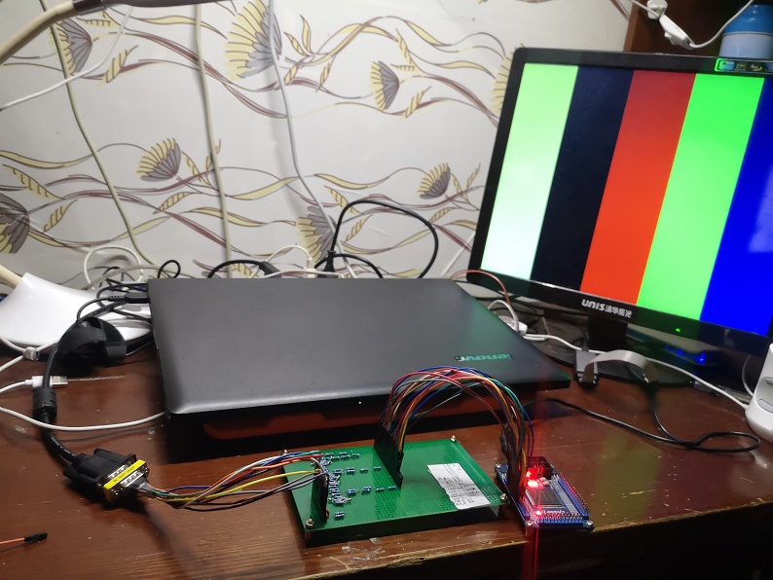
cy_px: 290
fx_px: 603
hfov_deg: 65.3
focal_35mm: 27
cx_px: 386
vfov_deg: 51.4
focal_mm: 3.95
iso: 500
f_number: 1.8
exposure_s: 1/33.3
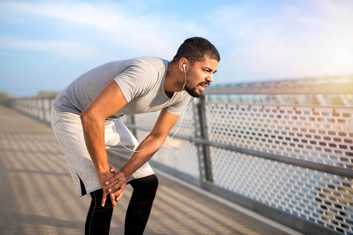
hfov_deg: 39.6
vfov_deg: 27.0
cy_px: 118
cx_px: 176
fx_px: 490
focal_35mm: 50
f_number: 2
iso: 200
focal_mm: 50
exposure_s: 1/3200
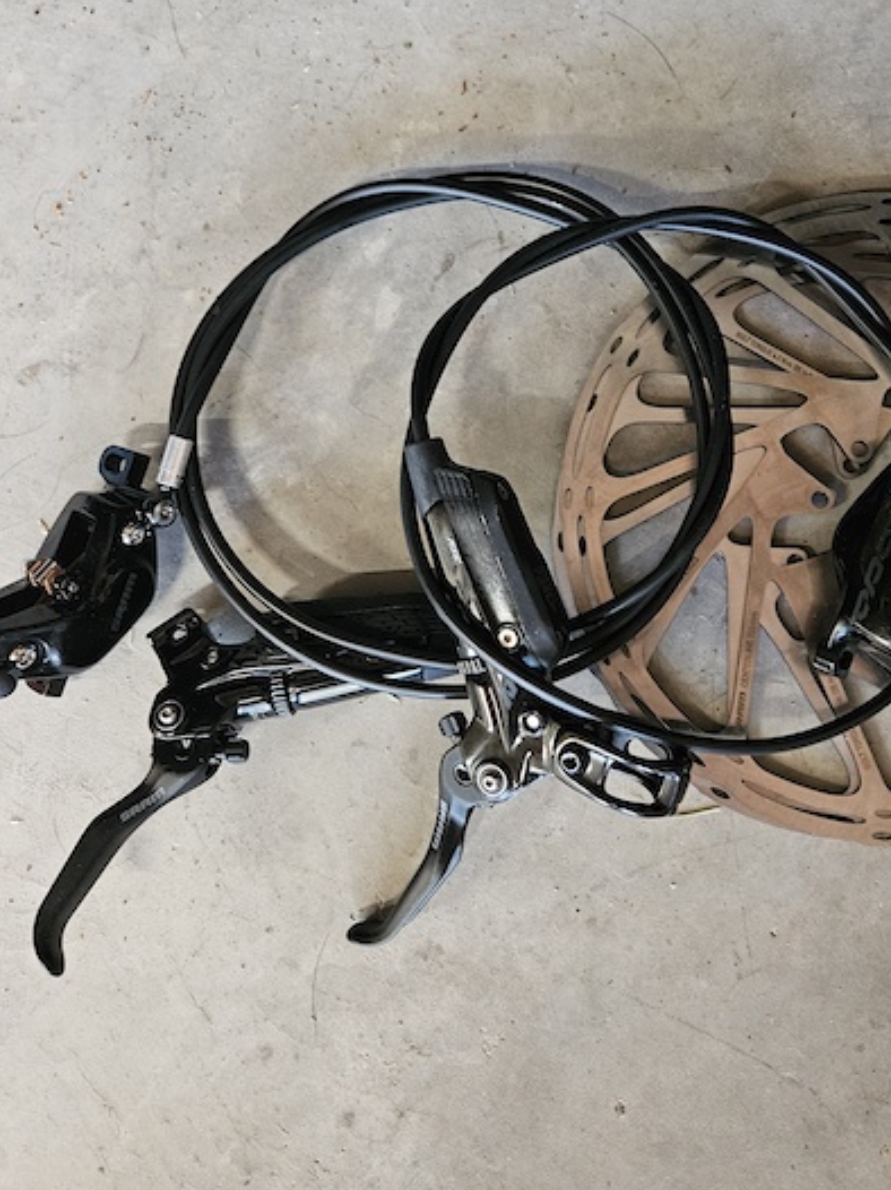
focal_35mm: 35
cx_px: 568
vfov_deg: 52.5
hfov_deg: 40.3
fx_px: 1202
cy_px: 509
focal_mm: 5.4
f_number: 1.8
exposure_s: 1/40
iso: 500
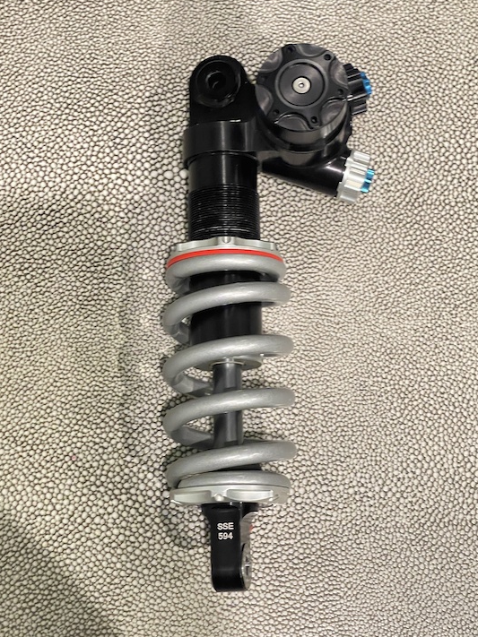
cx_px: 258
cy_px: 322
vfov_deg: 27.0
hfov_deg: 20.4
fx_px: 1326
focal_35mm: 72
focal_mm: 7.5
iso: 800
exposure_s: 1/30
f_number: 2.2
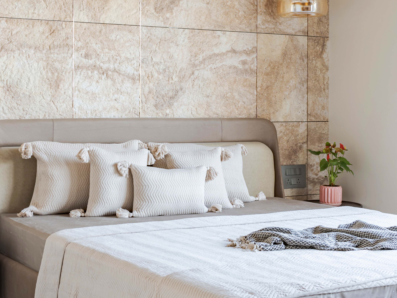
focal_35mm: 65
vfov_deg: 22.5
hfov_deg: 29.8
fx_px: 745
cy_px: 117
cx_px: 173
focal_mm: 36
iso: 200
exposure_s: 1/20
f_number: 7.1
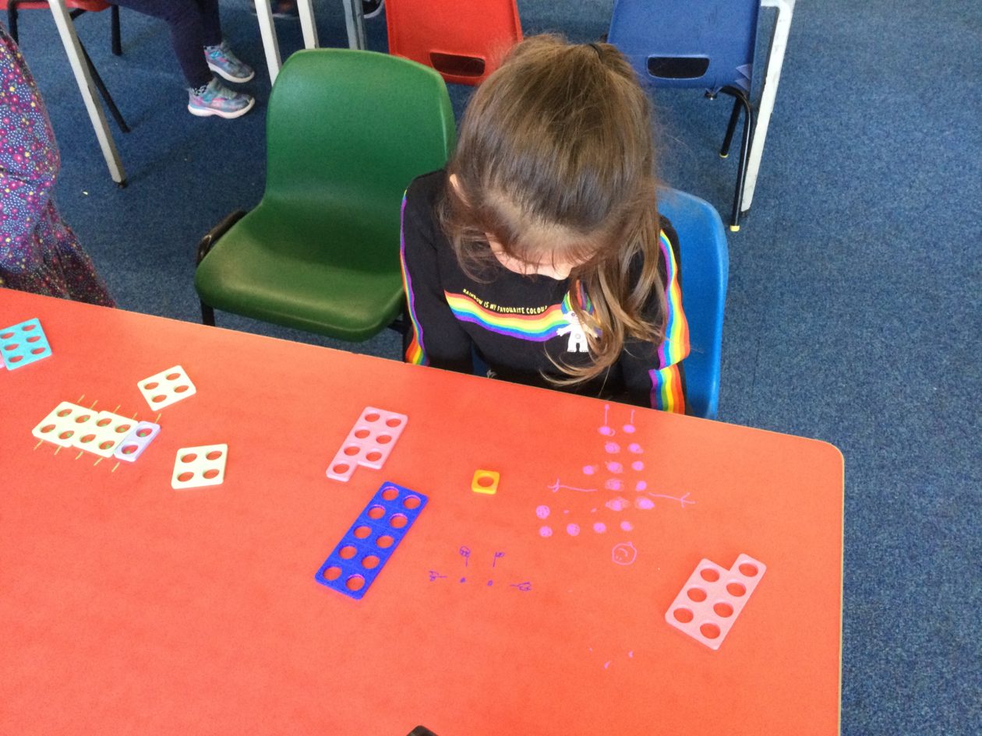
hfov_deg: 58.4
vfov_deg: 45.4
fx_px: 879
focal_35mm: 31
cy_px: 368
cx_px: 491
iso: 200
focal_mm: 3.3
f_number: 2.4
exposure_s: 1/33
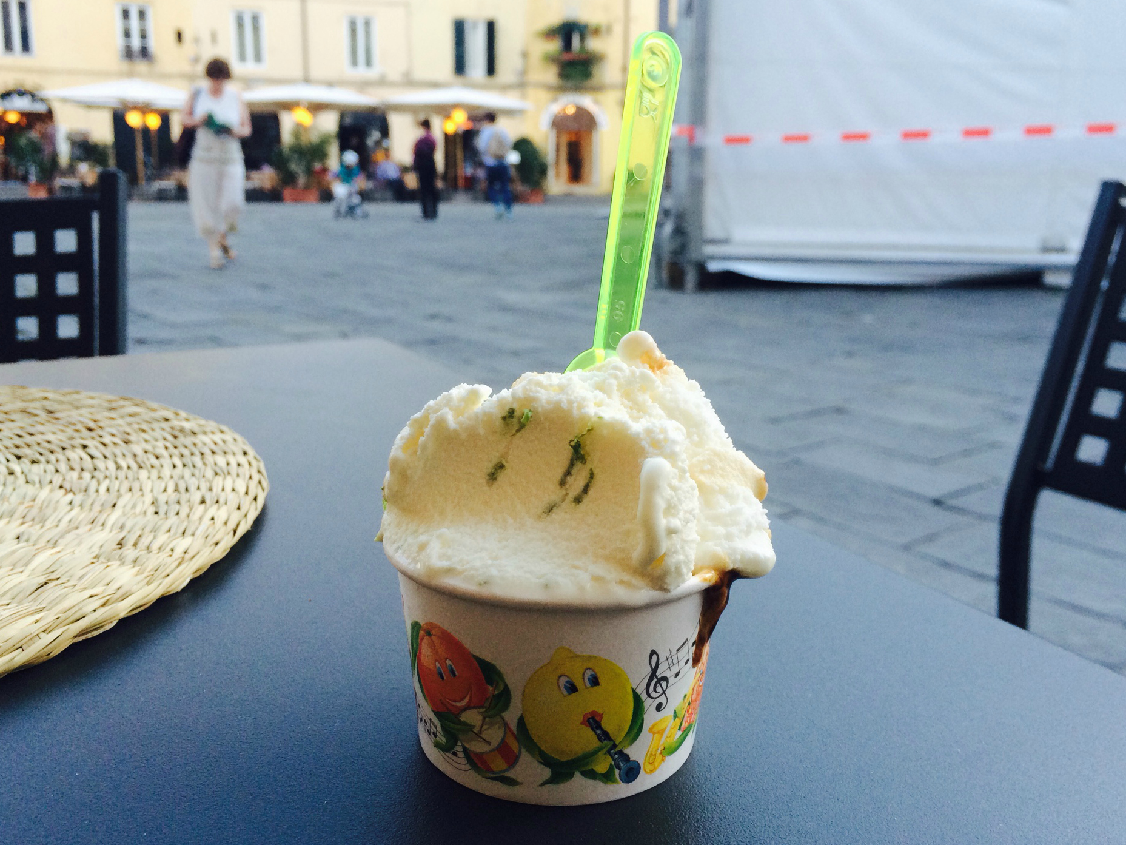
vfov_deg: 46.8
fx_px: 976
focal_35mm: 30
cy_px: 422
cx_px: 563
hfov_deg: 60.0
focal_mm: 4.12
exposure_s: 1/120
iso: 64
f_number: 2.2
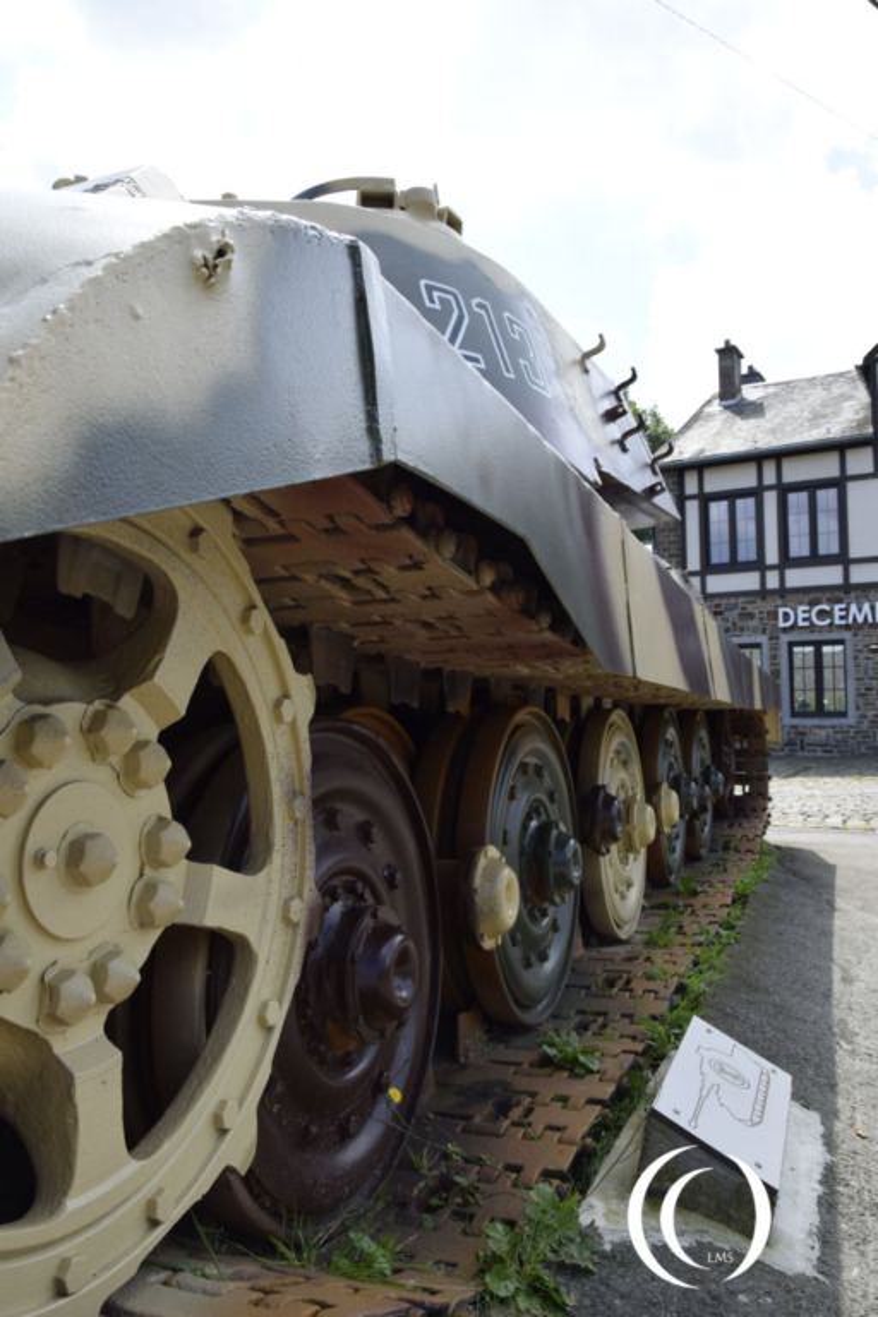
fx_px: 988
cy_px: 658
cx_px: 439
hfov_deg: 47.9
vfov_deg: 67.4
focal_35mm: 27
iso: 200
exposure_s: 1/250
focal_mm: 18
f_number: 8
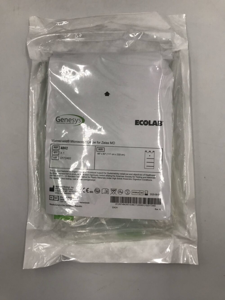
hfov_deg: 49.8
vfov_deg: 63.4
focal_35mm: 28
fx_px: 243
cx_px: 112
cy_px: 150
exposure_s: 1/60
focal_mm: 3.99
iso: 25
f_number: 1.8
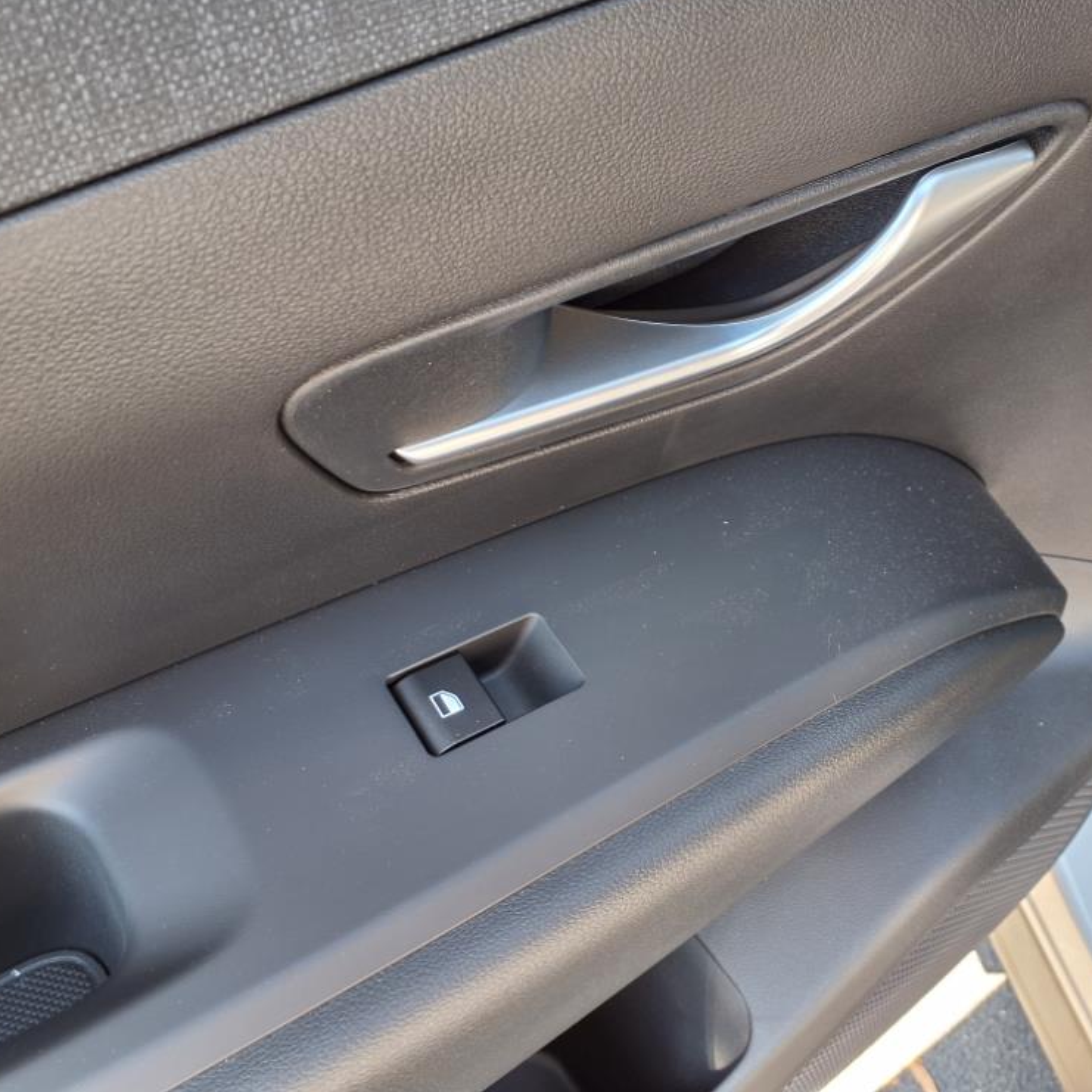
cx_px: 640
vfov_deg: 49.7
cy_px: 528
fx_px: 1178
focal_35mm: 33
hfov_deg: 49.5
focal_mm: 3.58
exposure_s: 1/40
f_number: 1.9
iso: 40
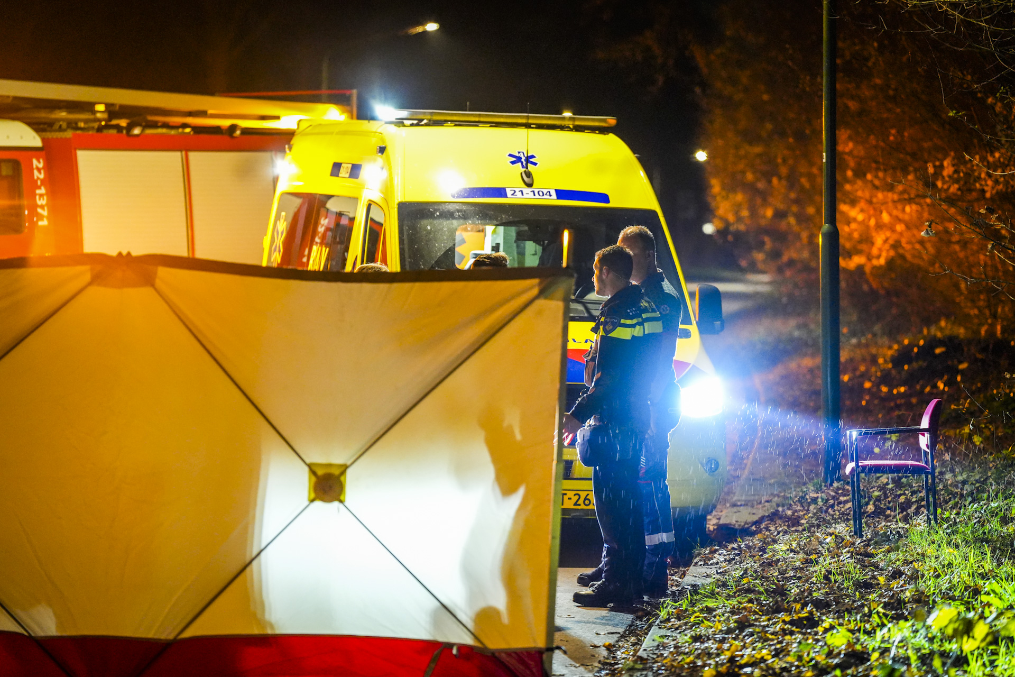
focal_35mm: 143
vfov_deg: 9.6
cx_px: 508
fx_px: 4031
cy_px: 338
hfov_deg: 14.3
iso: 6400
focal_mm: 143
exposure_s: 1/30
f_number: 2.8
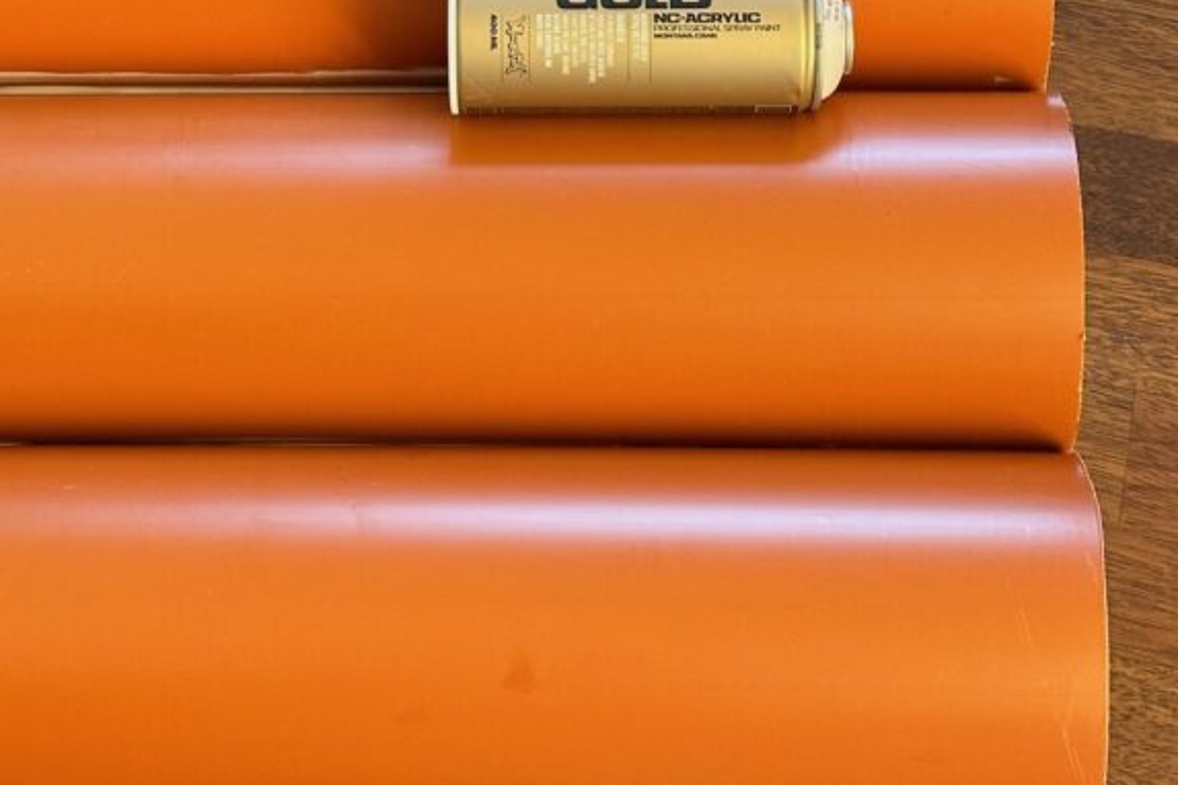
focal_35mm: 93
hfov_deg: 21.8
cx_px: 421
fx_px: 3043
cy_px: -32
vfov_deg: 14.4
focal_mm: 6.86
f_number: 1.78
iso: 160
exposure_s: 1/33
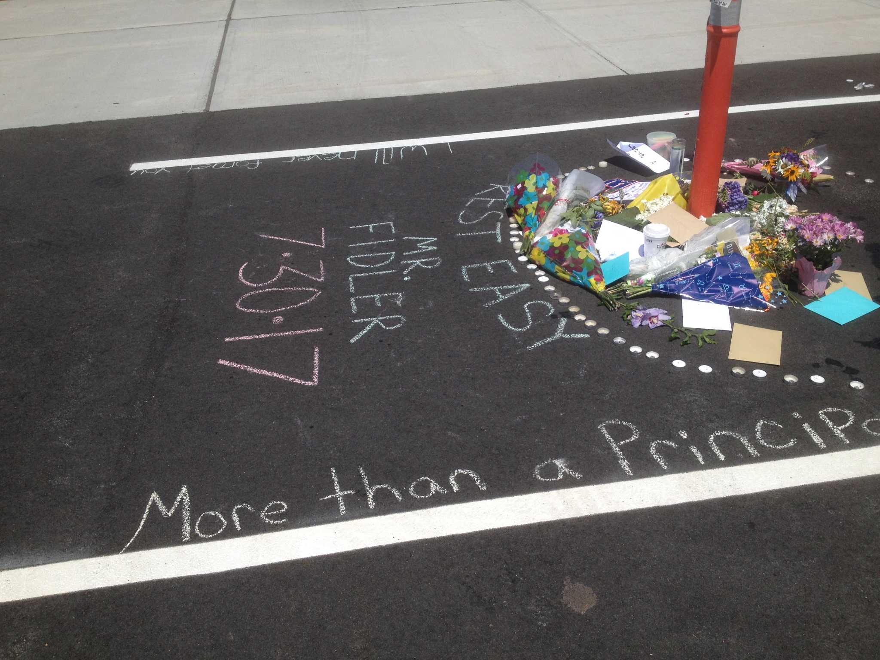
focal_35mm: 35
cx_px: 440
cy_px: 330
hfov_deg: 52.6
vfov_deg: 40.7
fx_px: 890
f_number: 2.4
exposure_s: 1/2762
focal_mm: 4.28
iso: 50
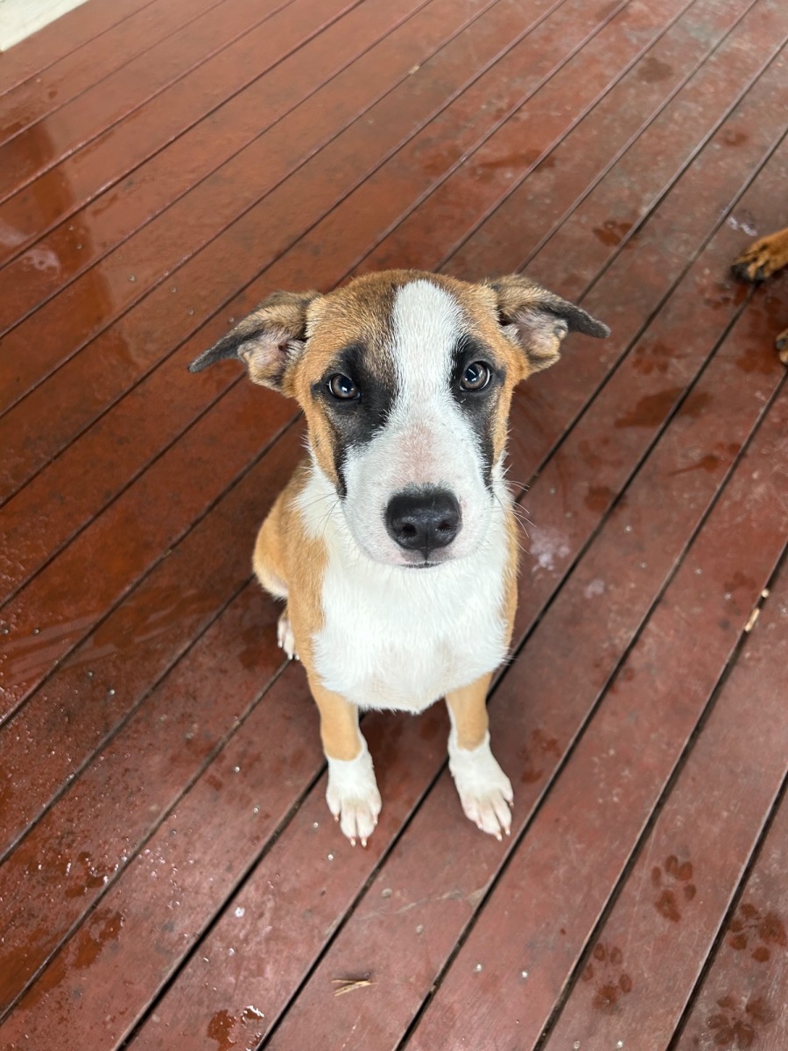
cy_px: 526
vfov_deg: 67.3
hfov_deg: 53.1
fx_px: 789
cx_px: 394
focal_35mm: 26
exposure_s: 1/50
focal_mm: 5.7
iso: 125
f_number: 1.5
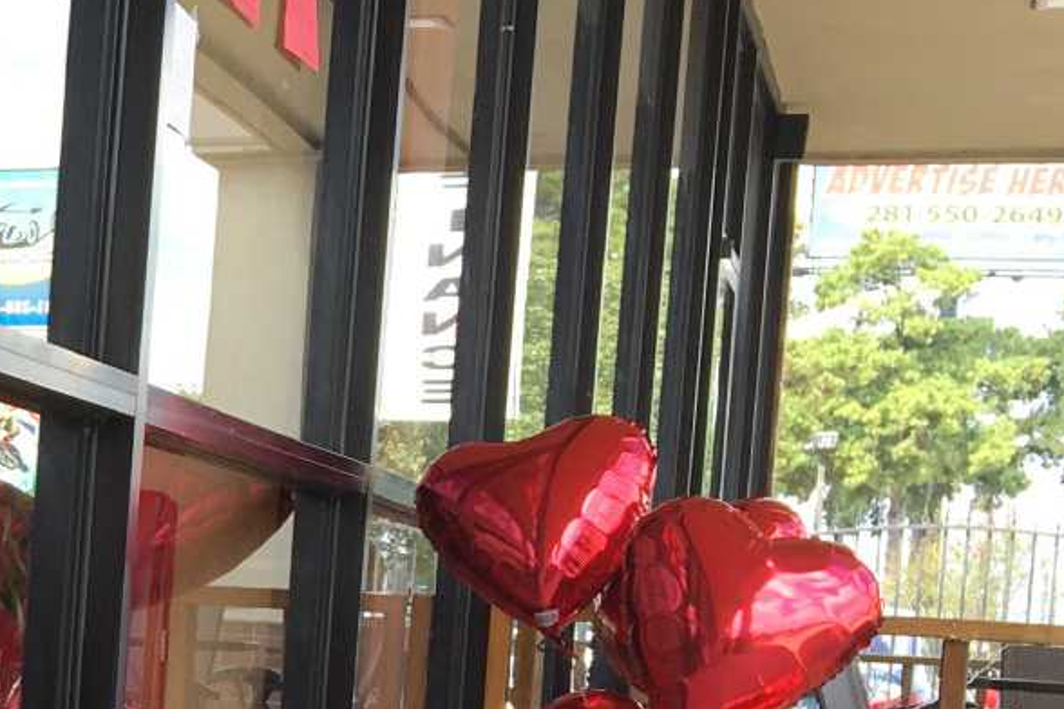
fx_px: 3103
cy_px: 801
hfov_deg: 17.6
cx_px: -510
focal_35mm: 105
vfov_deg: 12.8
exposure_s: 1/232
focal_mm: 4.15
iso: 25
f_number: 2.2
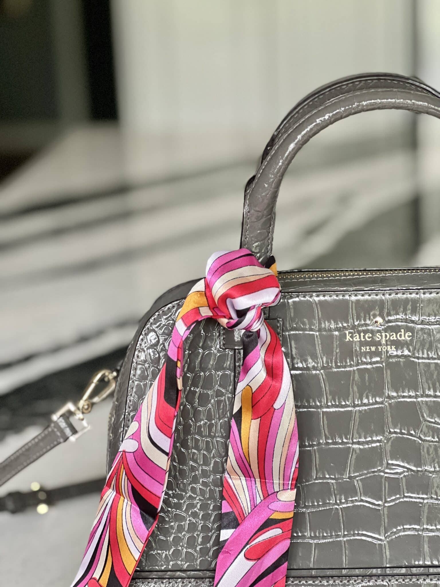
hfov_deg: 19.1
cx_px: 220
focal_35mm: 77
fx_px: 1305
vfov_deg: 25.3
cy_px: 294
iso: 400
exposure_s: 1/26
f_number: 2.8
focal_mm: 9
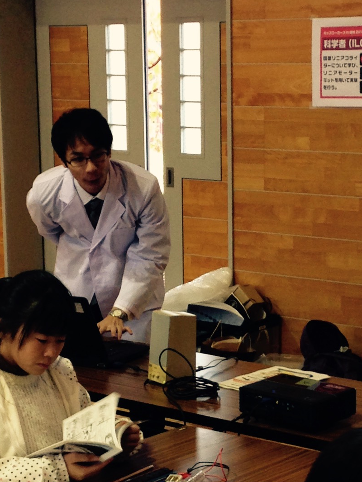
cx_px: 254
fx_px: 1408
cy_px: 293
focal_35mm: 101
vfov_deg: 19.4
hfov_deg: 14.6
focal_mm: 4.12
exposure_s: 1/20
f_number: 2.4
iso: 80
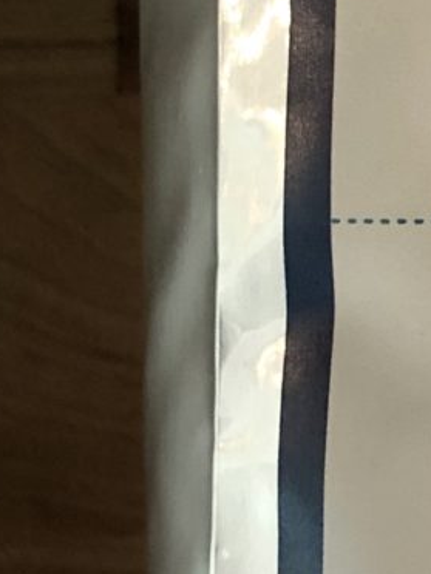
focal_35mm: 154
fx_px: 2557
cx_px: 720
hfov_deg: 9.3
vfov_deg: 12.7
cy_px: 74
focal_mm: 4
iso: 64
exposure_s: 1/15
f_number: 1.8
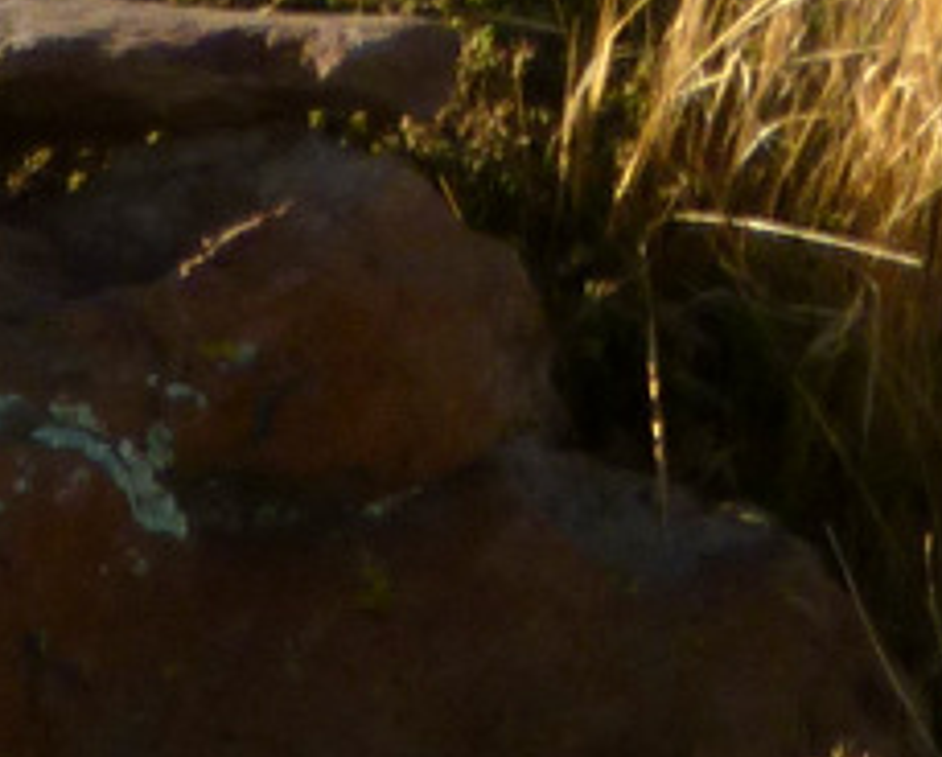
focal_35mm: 633
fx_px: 17678
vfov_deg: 2.4
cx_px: 835
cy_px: -2271
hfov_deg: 3.1
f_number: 5.7
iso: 100
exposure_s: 1/250
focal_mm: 16.6
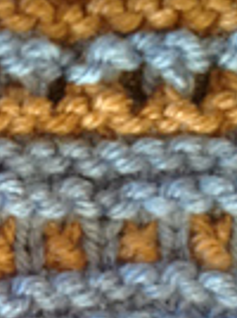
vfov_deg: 14.8
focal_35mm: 131
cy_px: 327
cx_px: -117
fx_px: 1200
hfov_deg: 10.9
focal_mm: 4.28
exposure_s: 1/15
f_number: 2.4
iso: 125
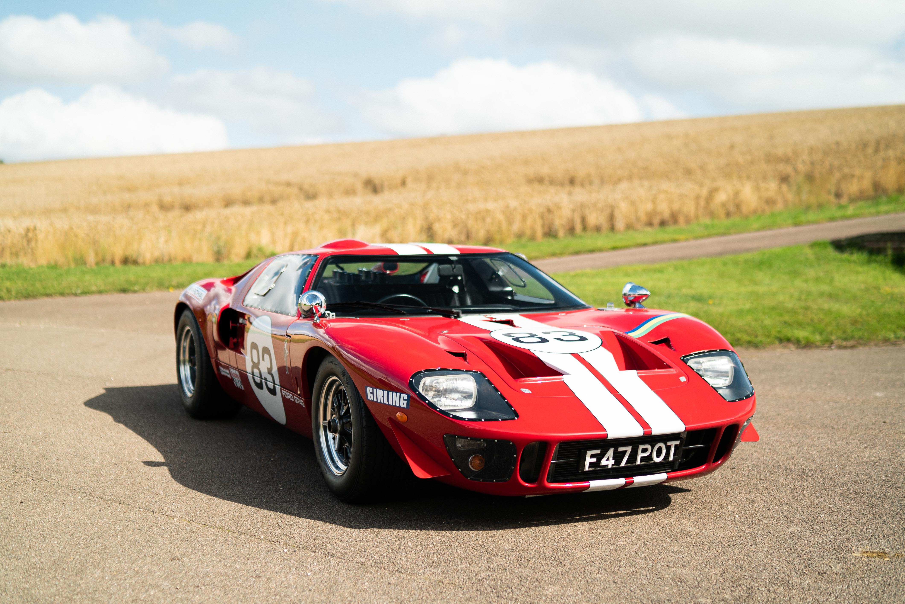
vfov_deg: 27.0
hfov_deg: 39.6
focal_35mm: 50
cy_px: 302
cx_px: 452
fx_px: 1258
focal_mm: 50
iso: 250
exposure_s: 1/3200
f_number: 2.8
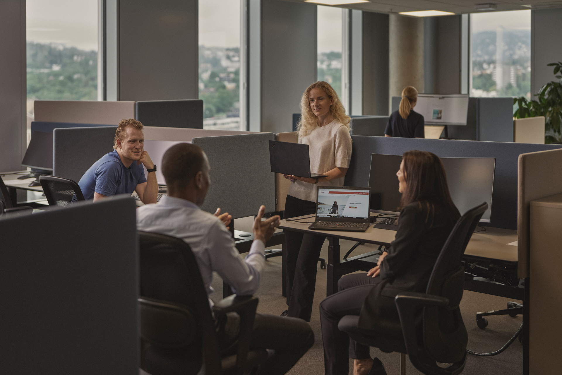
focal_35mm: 54
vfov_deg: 25.1
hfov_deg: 36.9
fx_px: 843
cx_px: 281
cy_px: 188
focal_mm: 50
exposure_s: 1/320
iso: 200
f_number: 2
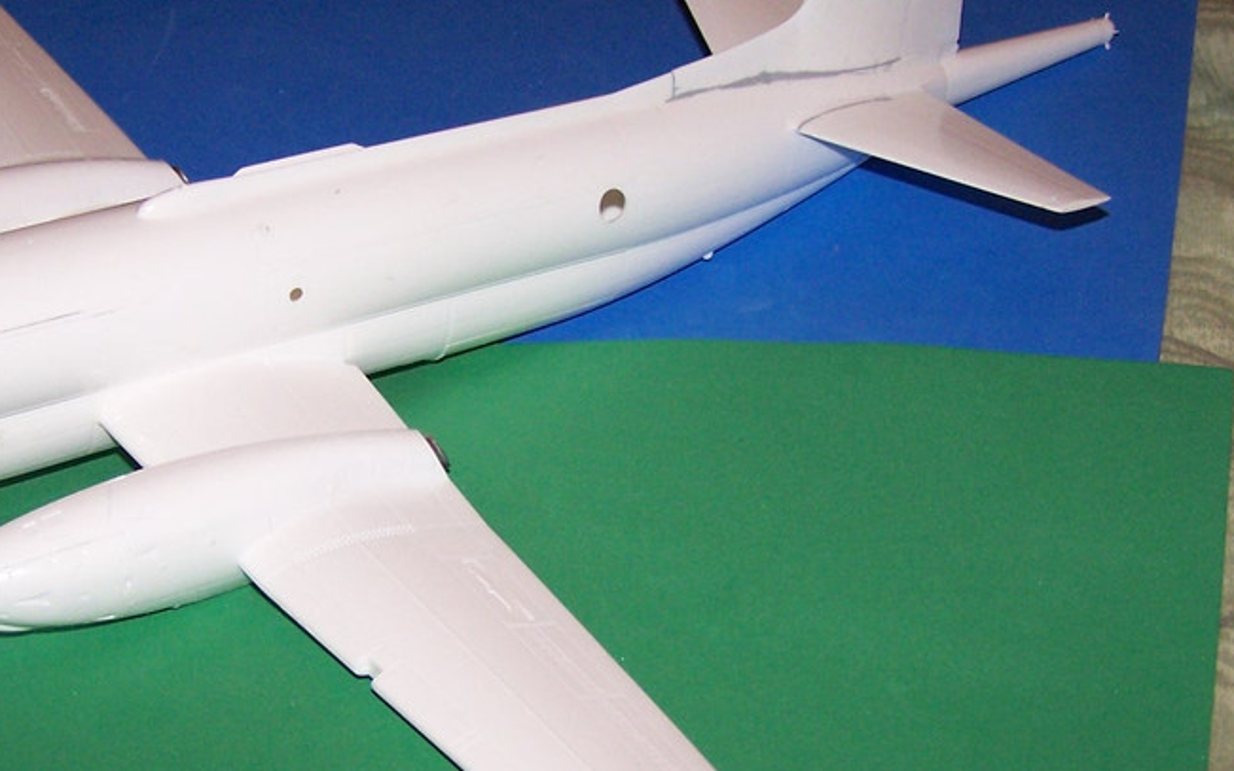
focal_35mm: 66
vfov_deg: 19.7
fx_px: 2220
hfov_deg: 31.0
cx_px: 484
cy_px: 487
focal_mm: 6.3
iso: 140
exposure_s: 1/60
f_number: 2.8
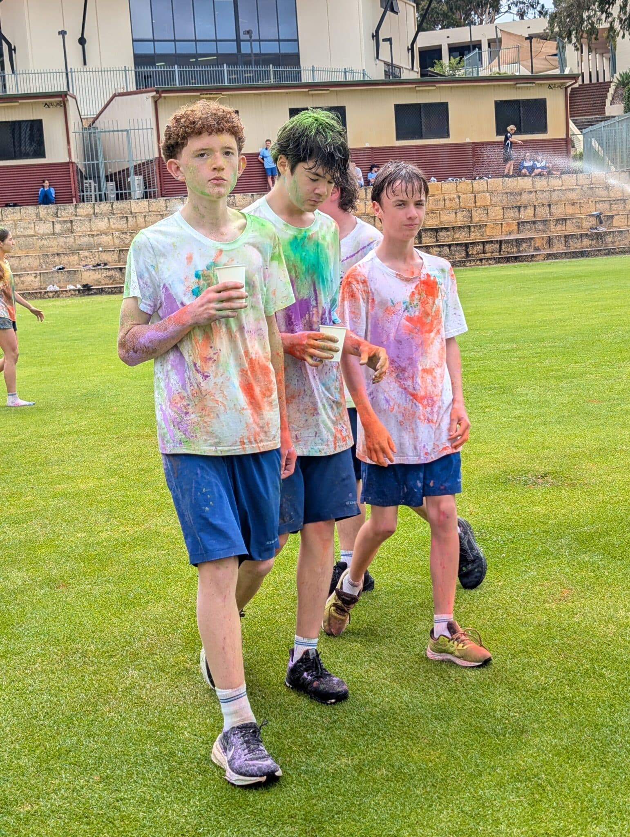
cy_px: 418
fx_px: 1186
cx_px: 315
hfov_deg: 29.7
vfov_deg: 38.9
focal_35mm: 49
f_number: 1.68
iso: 19
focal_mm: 6.9
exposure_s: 1/749
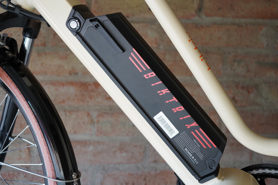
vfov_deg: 28.1
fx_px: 371
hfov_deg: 41.1
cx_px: 139
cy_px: 92
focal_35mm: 48
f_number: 4.5
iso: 1250
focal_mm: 48
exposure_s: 1/160
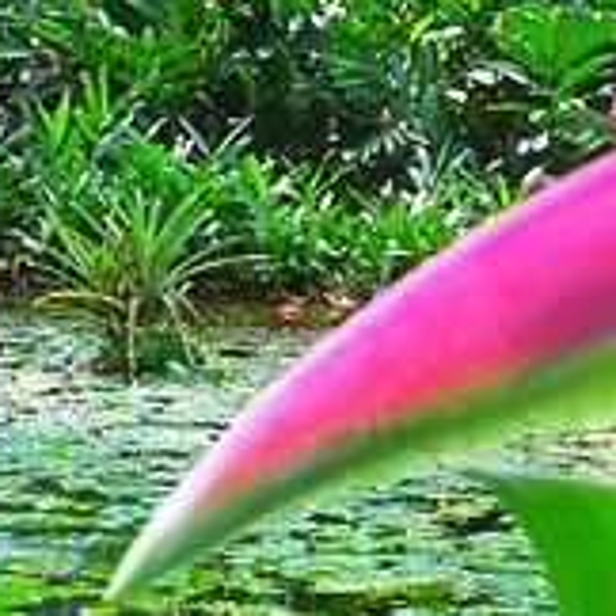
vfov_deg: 17.5
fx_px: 1953
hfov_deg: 17.0
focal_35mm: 97
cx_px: 768
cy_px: 606
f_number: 2.2
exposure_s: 1/60
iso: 57
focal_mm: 4.75
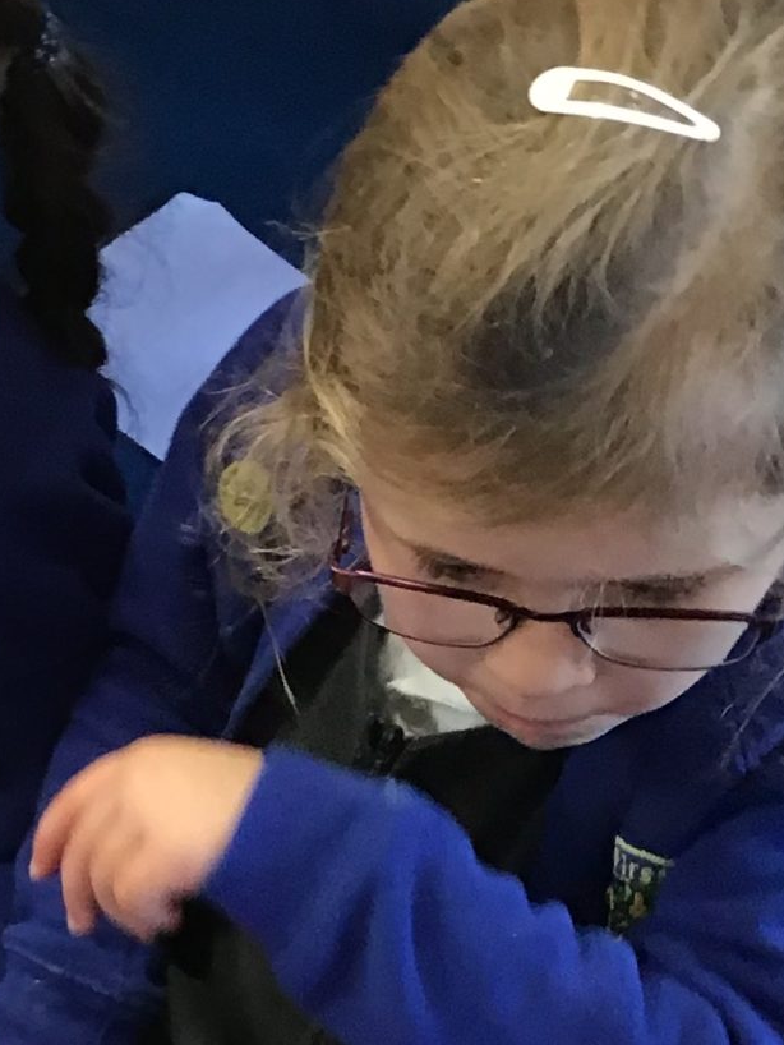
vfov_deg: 19.8
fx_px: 2928
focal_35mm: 97
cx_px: -300
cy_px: 984
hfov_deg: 14.5
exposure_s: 1/33
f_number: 2.4
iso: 125
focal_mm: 3.3
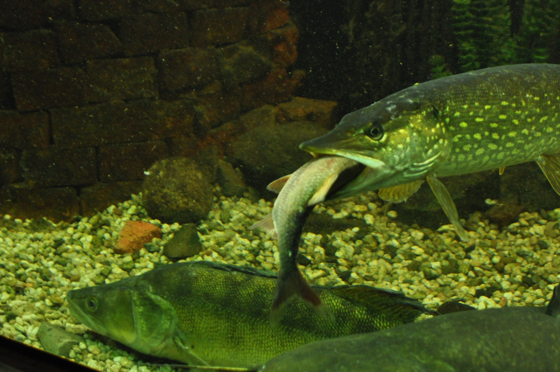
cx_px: 403
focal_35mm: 54
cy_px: 102
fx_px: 839
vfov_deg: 24.8
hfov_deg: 36.3
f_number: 3.5
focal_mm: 24
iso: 800
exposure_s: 1/50
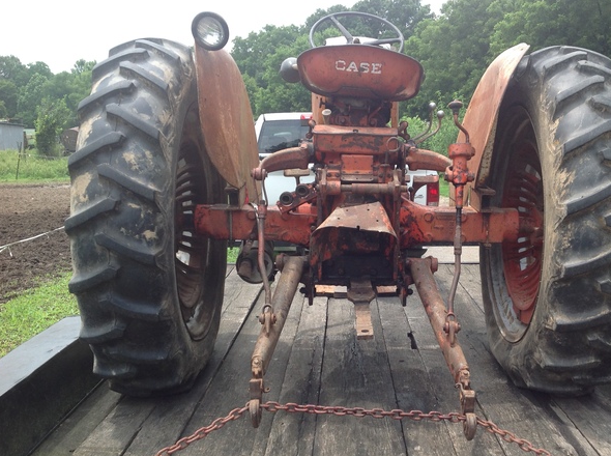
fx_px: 722
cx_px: 347
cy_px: 246
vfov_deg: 35.0
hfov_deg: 45.7
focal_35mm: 41
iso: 50
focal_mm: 4.28
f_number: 2.4
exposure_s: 1/458
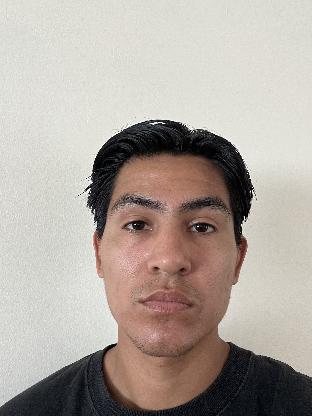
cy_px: 208
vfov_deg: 60.0
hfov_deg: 46.8
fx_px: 361
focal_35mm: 30
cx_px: 156
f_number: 2.2
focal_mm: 2.71
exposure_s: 1/60
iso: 250
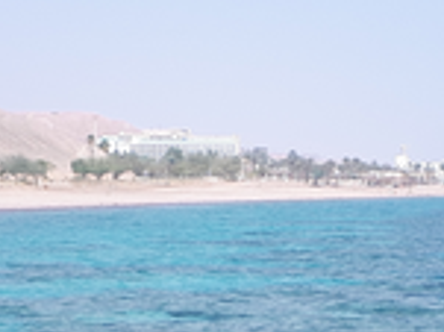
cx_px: 212
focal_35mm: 125
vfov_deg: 11.3
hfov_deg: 15.8
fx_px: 1602
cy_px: 524
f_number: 1.9
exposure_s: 1/1189
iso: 40
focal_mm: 3.6
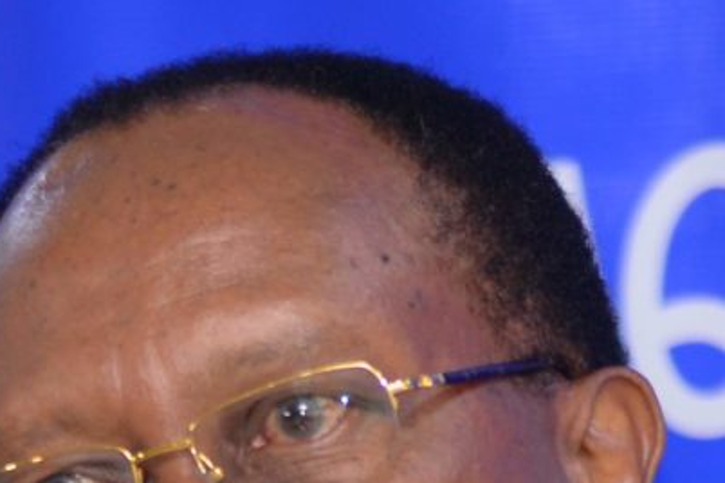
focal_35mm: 942
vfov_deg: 1.5
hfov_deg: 2.2
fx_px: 18969
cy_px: 825
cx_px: 263
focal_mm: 185
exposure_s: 1/125
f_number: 4
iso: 500
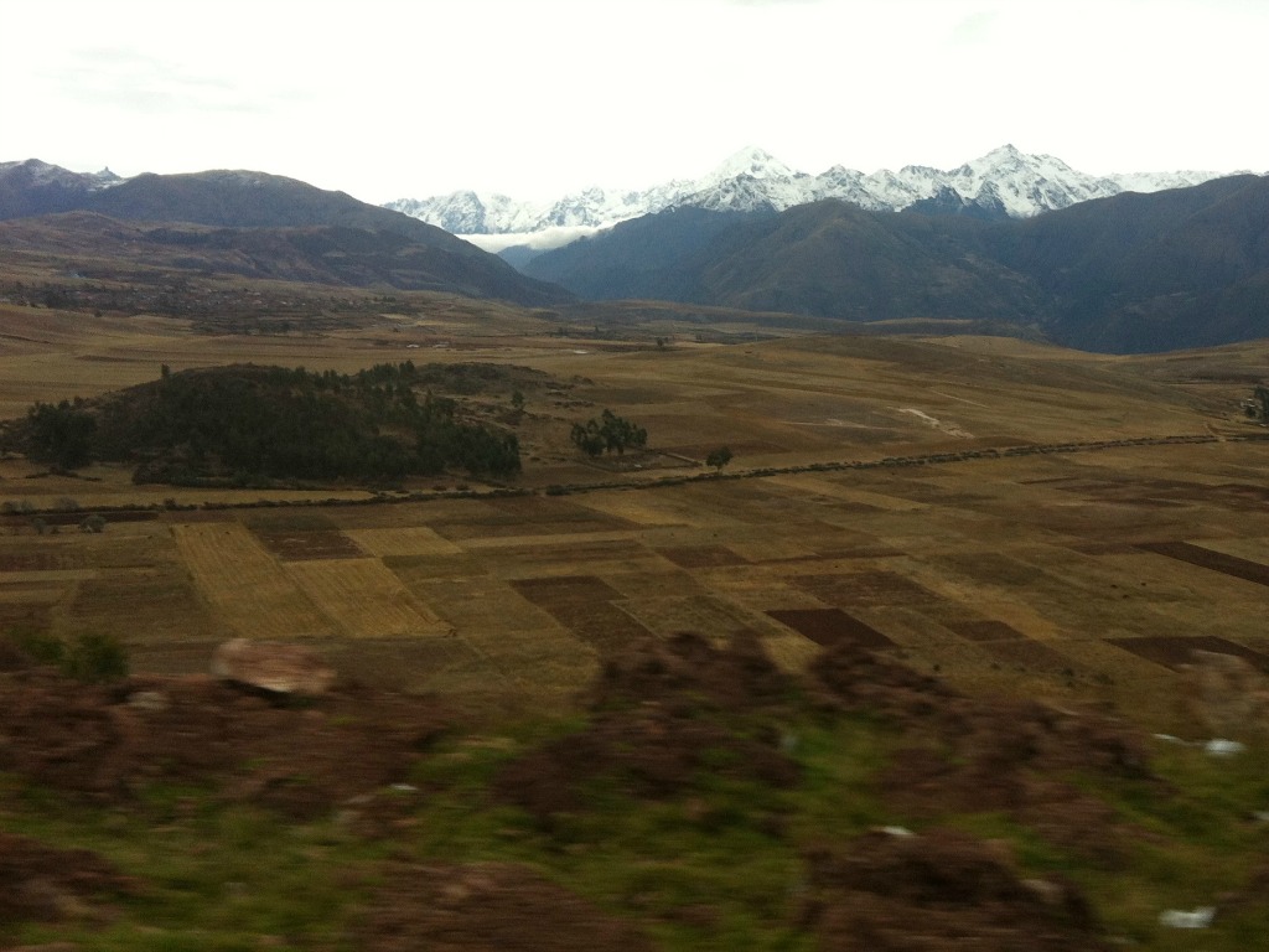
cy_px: 476
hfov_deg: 52.6
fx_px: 1283
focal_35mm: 35
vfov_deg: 40.7
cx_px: 634
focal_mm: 3.85
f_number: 2.8
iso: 80
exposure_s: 1/296
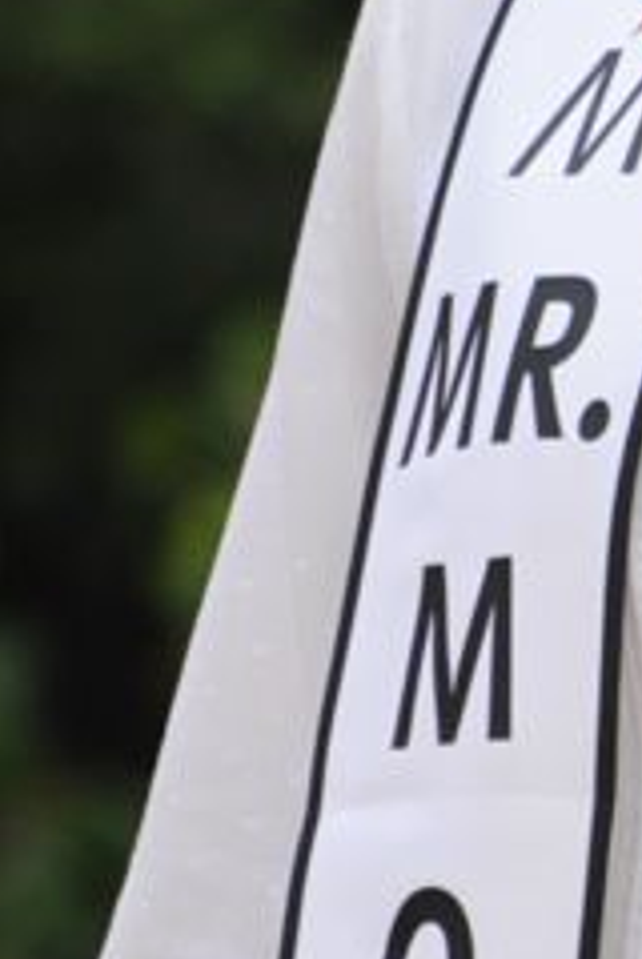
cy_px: 618
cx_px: 837
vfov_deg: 2.5
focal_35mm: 828
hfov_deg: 1.7
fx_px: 22083
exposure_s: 1/160
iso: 100
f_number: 4.5
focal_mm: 110
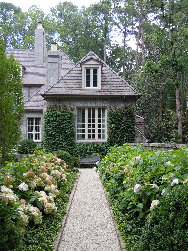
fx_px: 246
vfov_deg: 54.0
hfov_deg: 41.8
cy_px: 126
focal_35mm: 34
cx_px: 94
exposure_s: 1/100
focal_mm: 6.2
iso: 100
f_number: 3.6
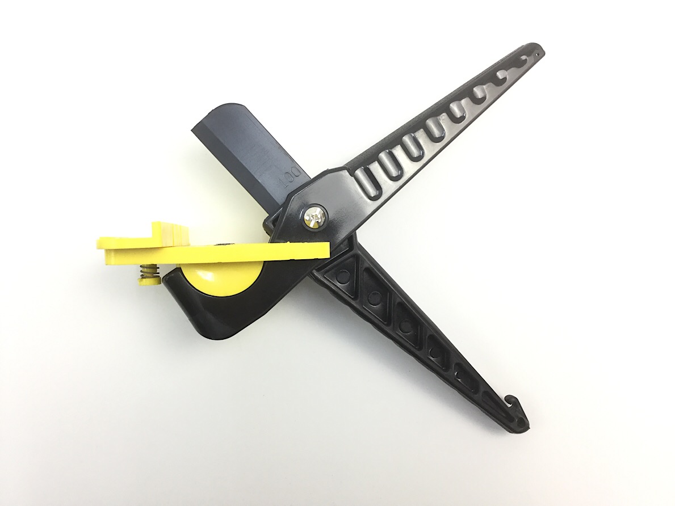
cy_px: 253
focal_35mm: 31
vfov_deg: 45.4
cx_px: 338
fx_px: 605
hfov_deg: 58.3
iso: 100
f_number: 2.4
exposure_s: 1/33
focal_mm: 3.3
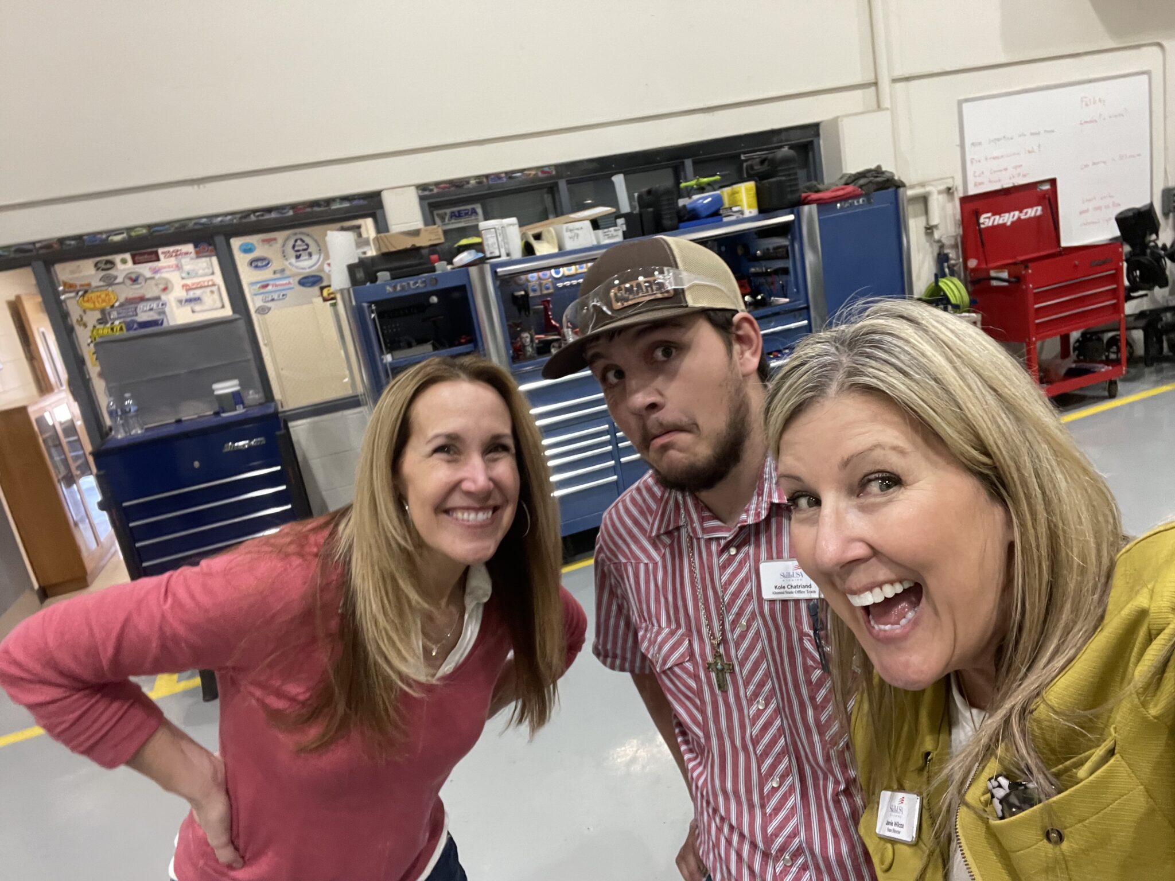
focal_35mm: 23
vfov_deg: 58.9
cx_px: 588
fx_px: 781
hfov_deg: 73.9
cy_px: 440
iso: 250
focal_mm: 2.71
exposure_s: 1/60
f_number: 2.2
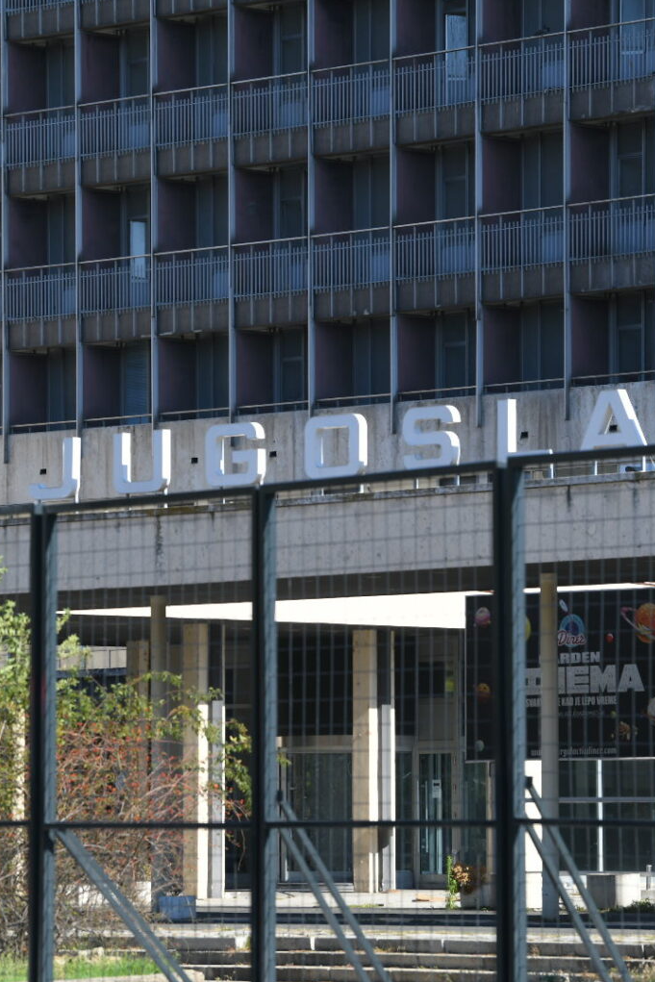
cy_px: 491
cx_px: 312
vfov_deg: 10.1
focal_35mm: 203
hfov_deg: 6.8
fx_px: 5538
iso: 200
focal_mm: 135
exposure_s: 1/640
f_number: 5.6
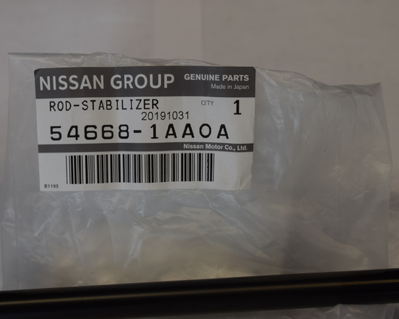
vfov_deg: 16.4
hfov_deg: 20.5
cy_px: 159
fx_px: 1105
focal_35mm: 94
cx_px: 172
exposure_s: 1/125
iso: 400
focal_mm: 55
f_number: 8
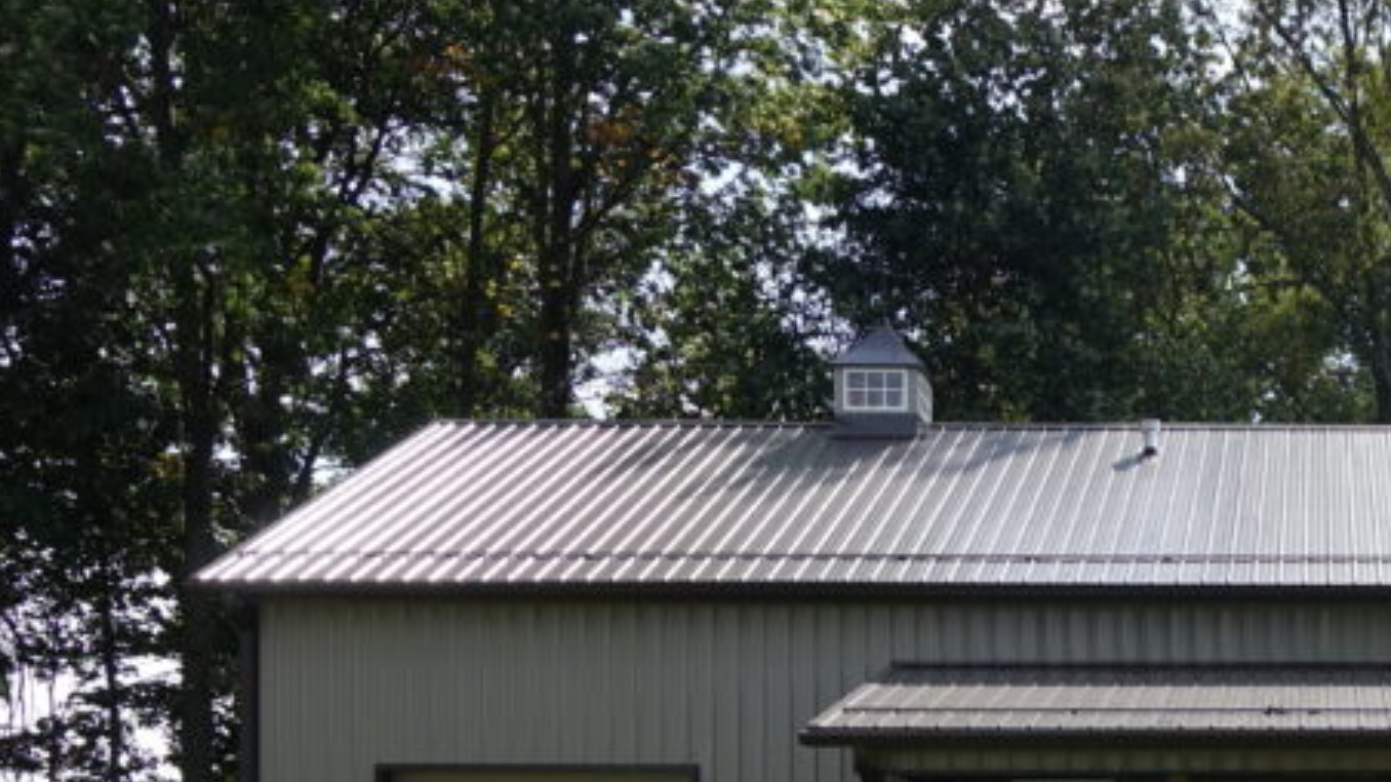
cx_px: 1406
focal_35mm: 57
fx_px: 2102
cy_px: 882
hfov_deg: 33.4
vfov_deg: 20.0
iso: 100
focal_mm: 8.8
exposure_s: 1/500
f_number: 4
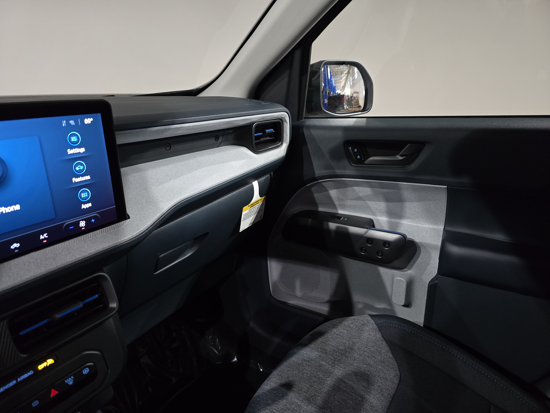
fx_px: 365
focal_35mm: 23
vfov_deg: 58.9
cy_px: 206
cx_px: 275
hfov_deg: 73.9
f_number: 1.7
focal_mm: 6.3
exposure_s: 1/120
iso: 640
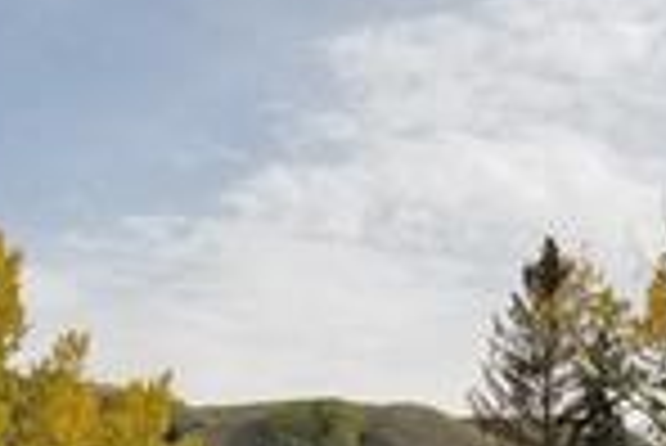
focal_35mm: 117
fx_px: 2167
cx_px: 652
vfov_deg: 10.8
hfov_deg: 17.1
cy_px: 865
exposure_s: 1/3876
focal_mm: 4.25
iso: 50
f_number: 1.7
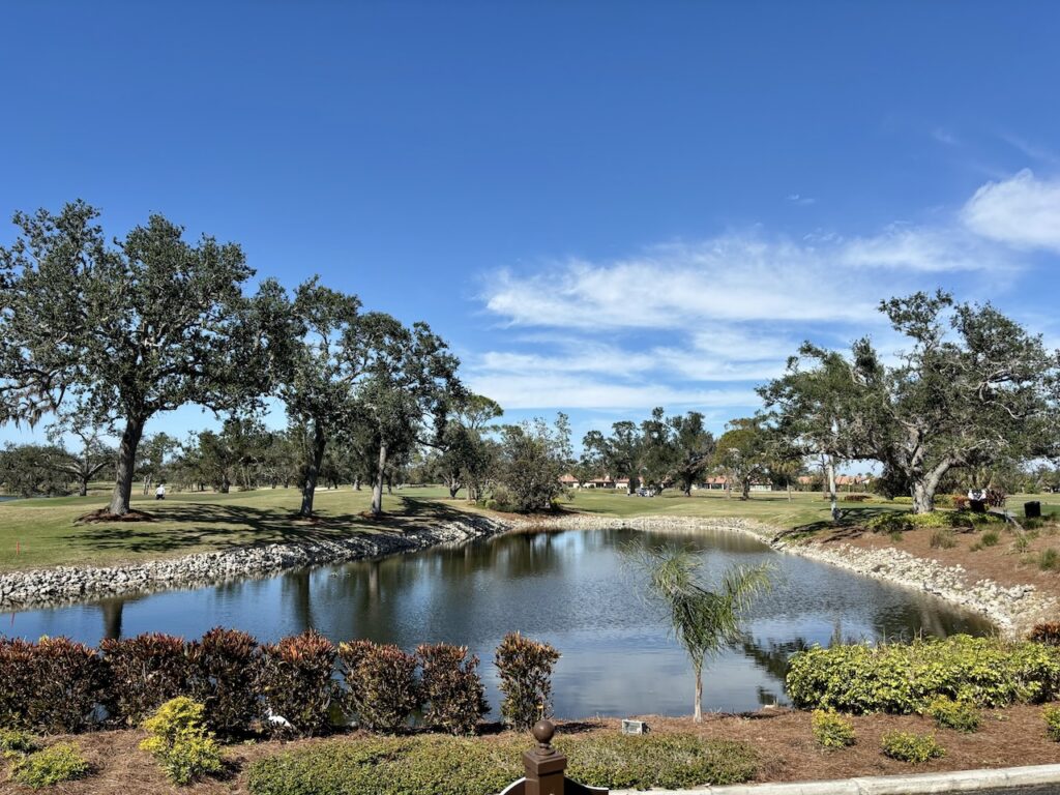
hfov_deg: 67.3
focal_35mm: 26
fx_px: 796
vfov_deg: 53.1
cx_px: 530
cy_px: 398
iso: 50
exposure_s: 1/3937
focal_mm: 5.96
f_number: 1.6
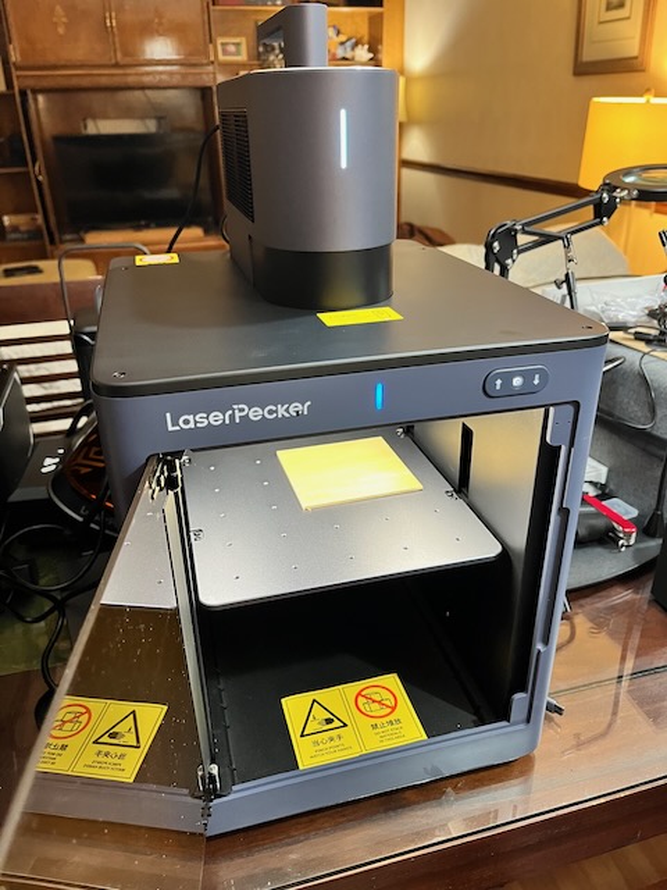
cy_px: 445
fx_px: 668
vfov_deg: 67.3
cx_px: 334
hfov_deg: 53.1
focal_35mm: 26
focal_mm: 5.1
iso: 400
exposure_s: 1/60
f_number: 1.6
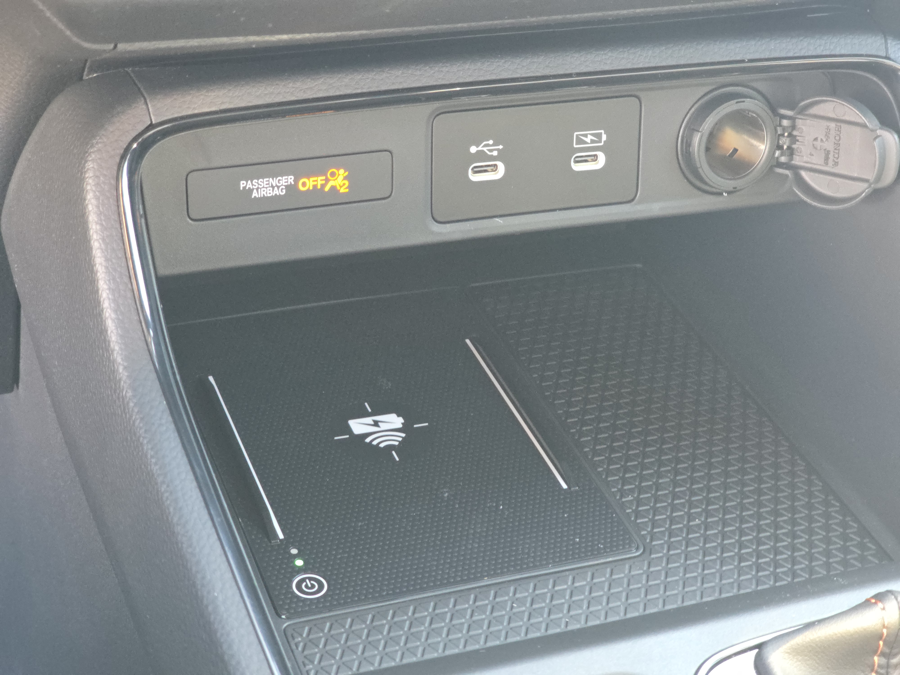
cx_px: 450
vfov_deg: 21.3
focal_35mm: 69
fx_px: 1794
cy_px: 338
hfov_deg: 28.2
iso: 250
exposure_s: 1/40
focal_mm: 7.9
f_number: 2.4
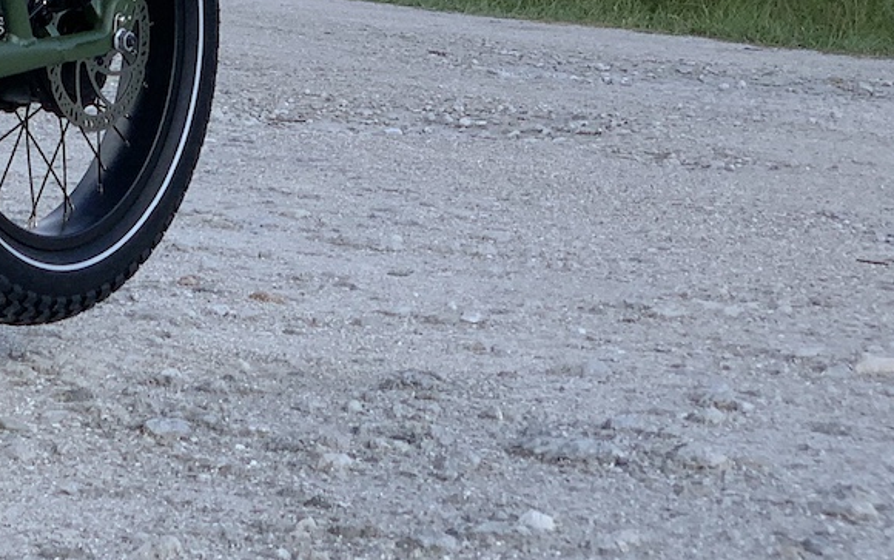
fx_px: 3705
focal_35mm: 152
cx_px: -318
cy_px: -165
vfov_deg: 8.5
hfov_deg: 13.2
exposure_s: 1/1229
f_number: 2.4
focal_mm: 6
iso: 16
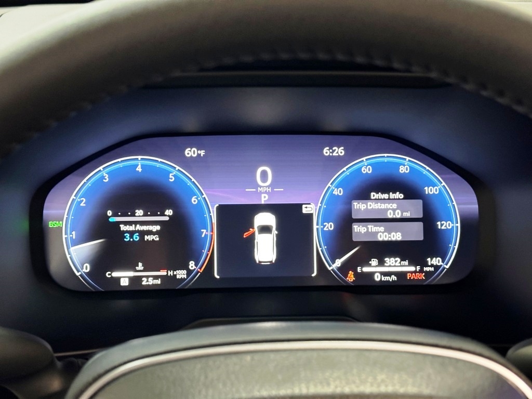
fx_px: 738
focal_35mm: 48
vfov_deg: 30.3
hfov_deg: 39.7
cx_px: 266
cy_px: 200
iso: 500
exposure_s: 1/25
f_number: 1.78
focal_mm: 6.86
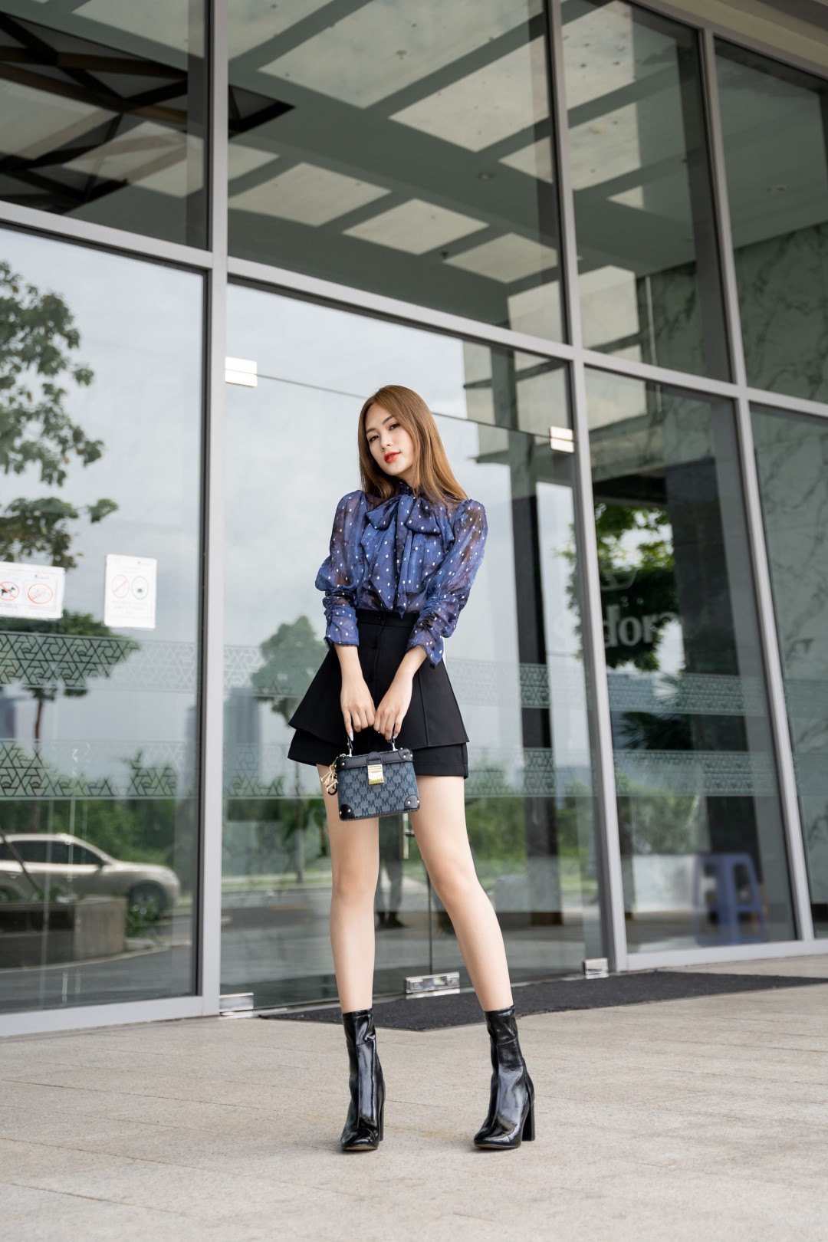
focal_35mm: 50
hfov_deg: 27.3
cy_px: 621
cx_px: 414
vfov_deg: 40.0
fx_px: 1708
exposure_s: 1/400
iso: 100
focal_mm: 49.5
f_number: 2.8
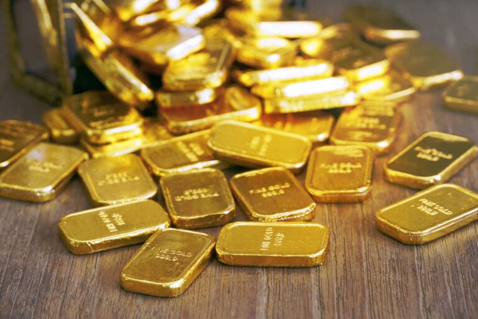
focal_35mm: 140
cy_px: 160
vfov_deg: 9.8
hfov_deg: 14.7
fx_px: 1853
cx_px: 239
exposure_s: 1/10
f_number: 8
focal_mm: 93
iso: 640
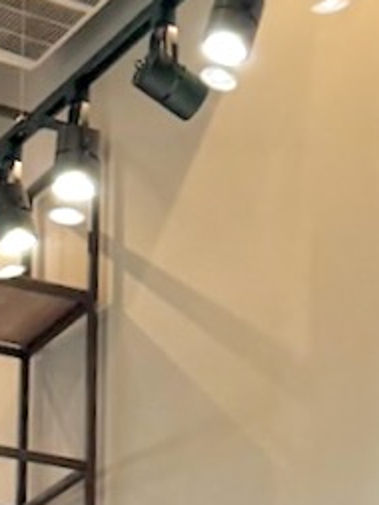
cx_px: 617
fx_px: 2669
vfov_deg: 10.5
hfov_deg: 7.9
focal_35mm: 183
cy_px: 694
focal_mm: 6.86
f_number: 1.78
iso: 160
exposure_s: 1/120
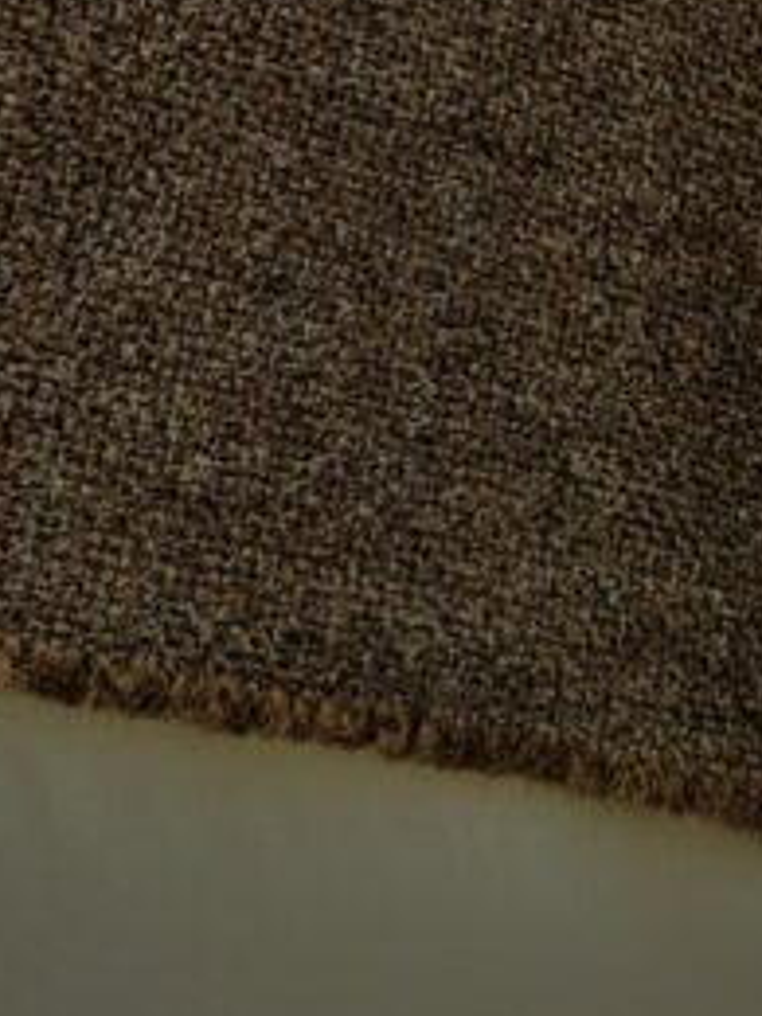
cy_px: -106
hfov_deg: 21.6
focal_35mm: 68
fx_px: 1996
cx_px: 406
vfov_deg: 26.3
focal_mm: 4.25
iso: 500
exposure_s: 1/60
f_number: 1.8
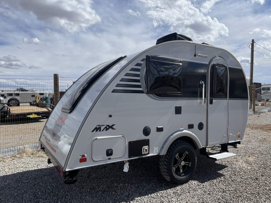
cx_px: 136
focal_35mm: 26
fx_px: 204
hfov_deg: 67.3
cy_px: 102
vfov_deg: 53.1
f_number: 1.6
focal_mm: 4.2
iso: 32
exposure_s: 1/6135
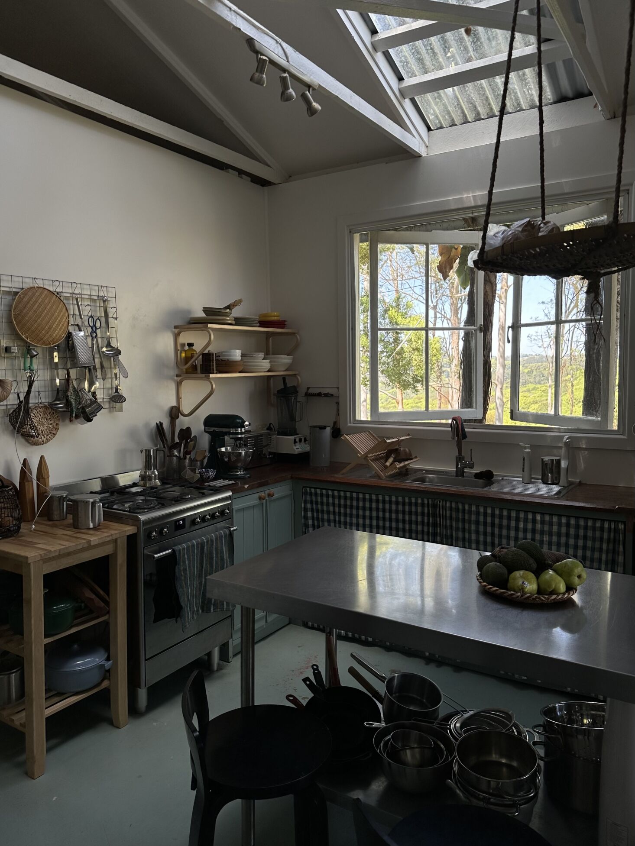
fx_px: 587
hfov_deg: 56.8
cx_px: 318
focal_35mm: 24
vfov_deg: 71.6
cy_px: 423
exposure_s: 1/309
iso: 80
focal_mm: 6.86
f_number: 1.78
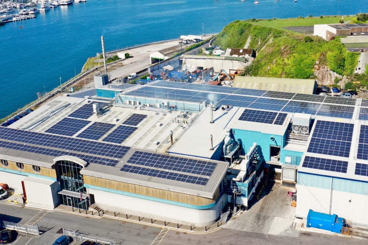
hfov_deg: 47.0
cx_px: 229
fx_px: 419
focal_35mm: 41
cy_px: 95
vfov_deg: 32.5
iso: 100
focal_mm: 10.26
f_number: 6.3
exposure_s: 1/240
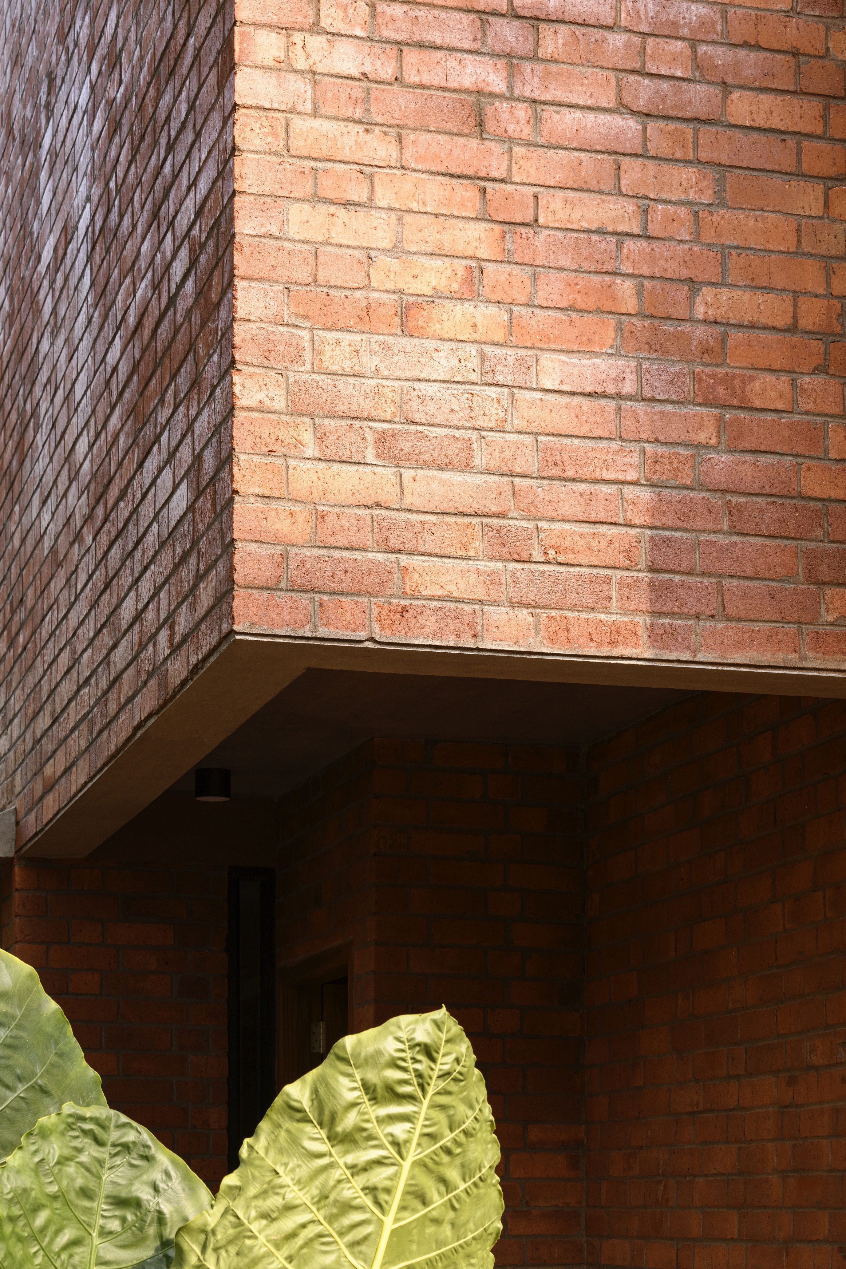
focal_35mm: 70
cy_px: 634
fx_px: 2467
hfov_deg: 19.5
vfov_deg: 28.8
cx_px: 423
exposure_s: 1/100
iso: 200
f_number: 11
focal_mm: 70
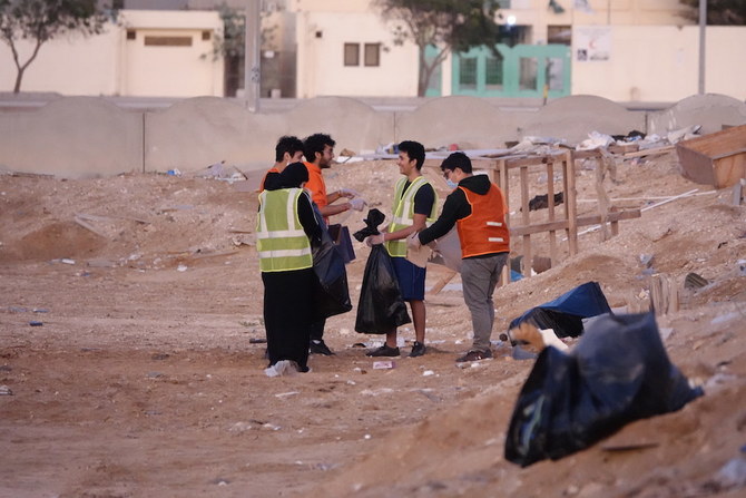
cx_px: 373
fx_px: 12435
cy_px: 249
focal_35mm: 600
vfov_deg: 2.3
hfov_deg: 3.4
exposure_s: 1/125
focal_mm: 220
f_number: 4
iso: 3200
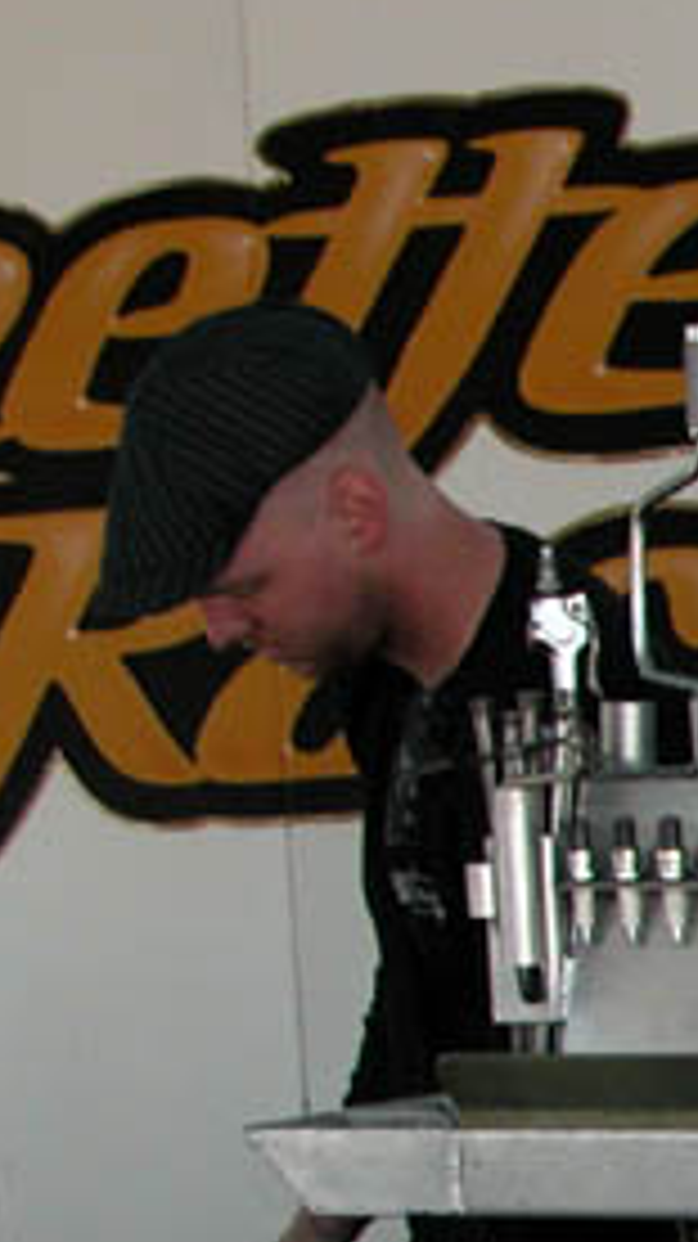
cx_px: 1846
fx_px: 4546
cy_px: 1274
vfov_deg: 15.3
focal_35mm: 138
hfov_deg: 7.9
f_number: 3.5
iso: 100
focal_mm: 8.9
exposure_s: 1/250
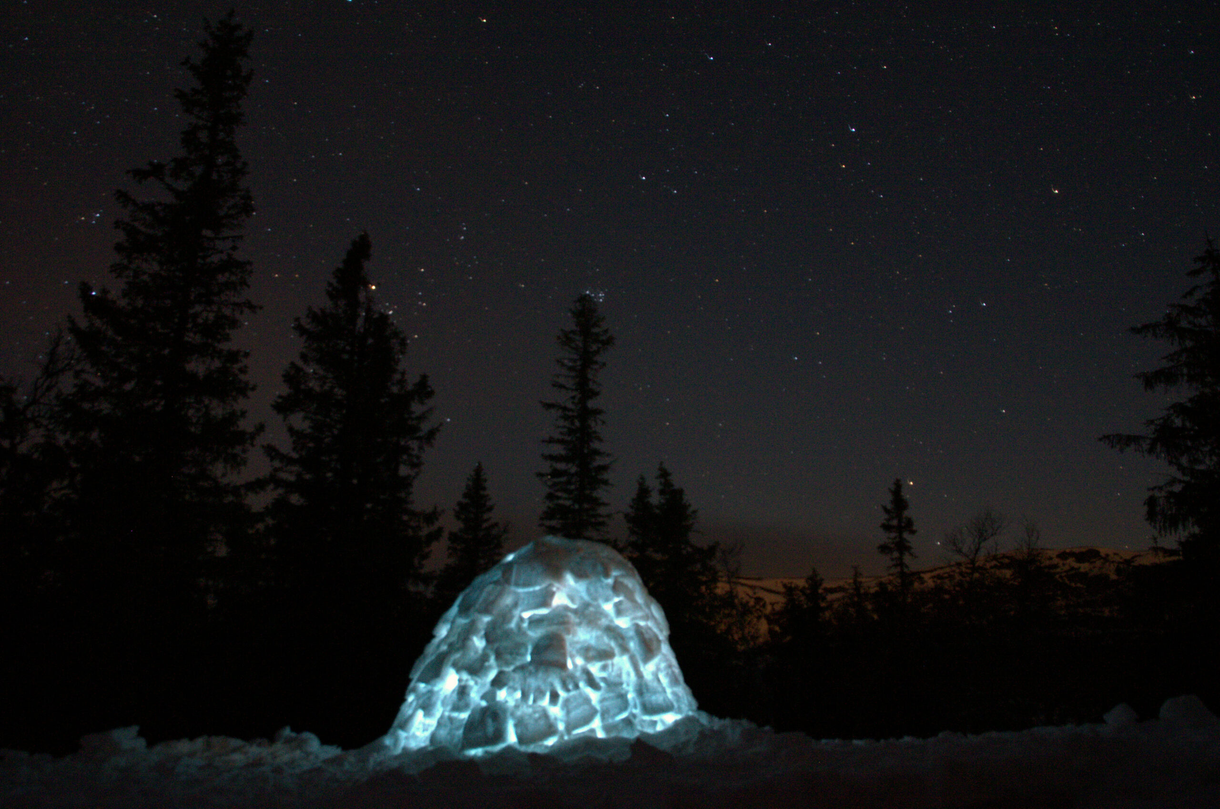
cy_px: 404
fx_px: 863
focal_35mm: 26
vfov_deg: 50.2
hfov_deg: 70.5
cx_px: 610
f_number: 5.6
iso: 100
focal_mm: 17
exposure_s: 30
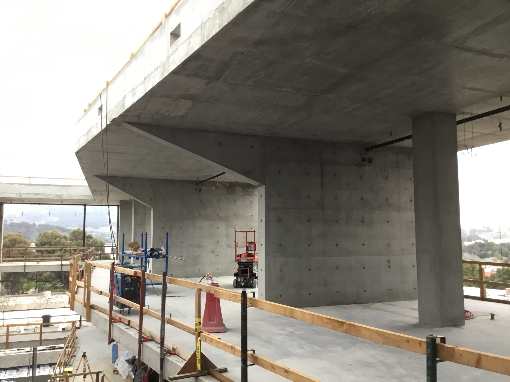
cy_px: 191
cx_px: 255
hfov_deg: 58.4
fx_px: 457
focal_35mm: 31
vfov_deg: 45.4
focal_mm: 3.3
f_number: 2.4
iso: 25
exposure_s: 1/30
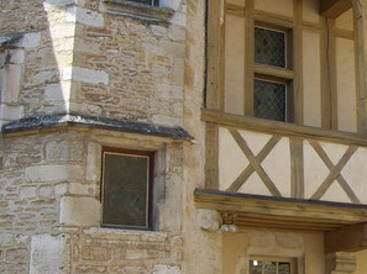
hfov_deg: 22.7
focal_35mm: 82
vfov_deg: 17.9
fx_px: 868
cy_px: 104
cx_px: 392
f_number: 6.4
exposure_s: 1/125
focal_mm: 7.8
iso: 50
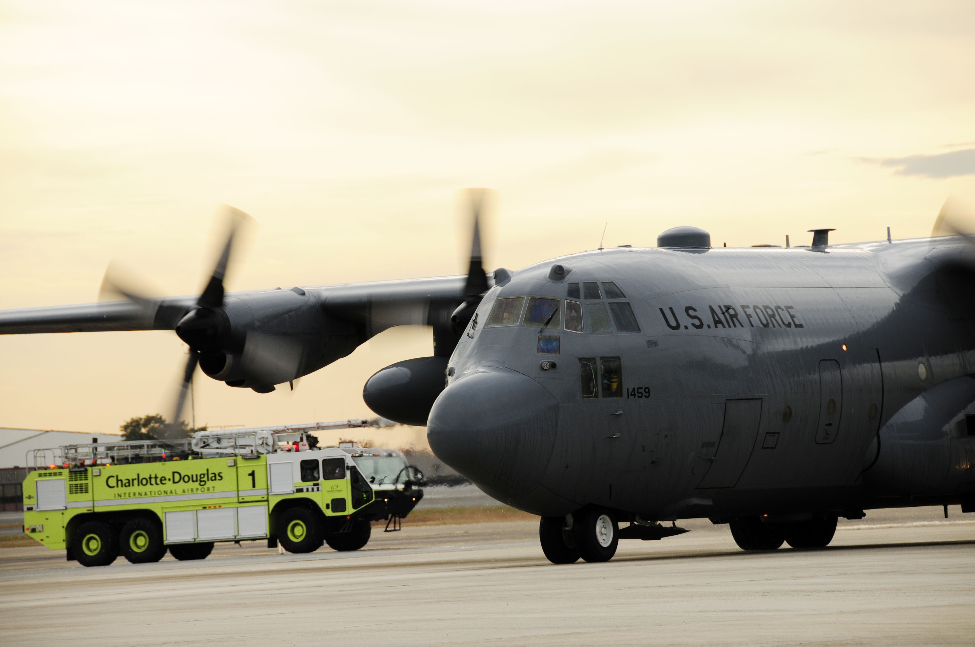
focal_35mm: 225
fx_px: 6086
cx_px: 488
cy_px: 324
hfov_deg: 9.2
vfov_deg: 6.1
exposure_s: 1/250
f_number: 8
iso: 200
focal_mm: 150
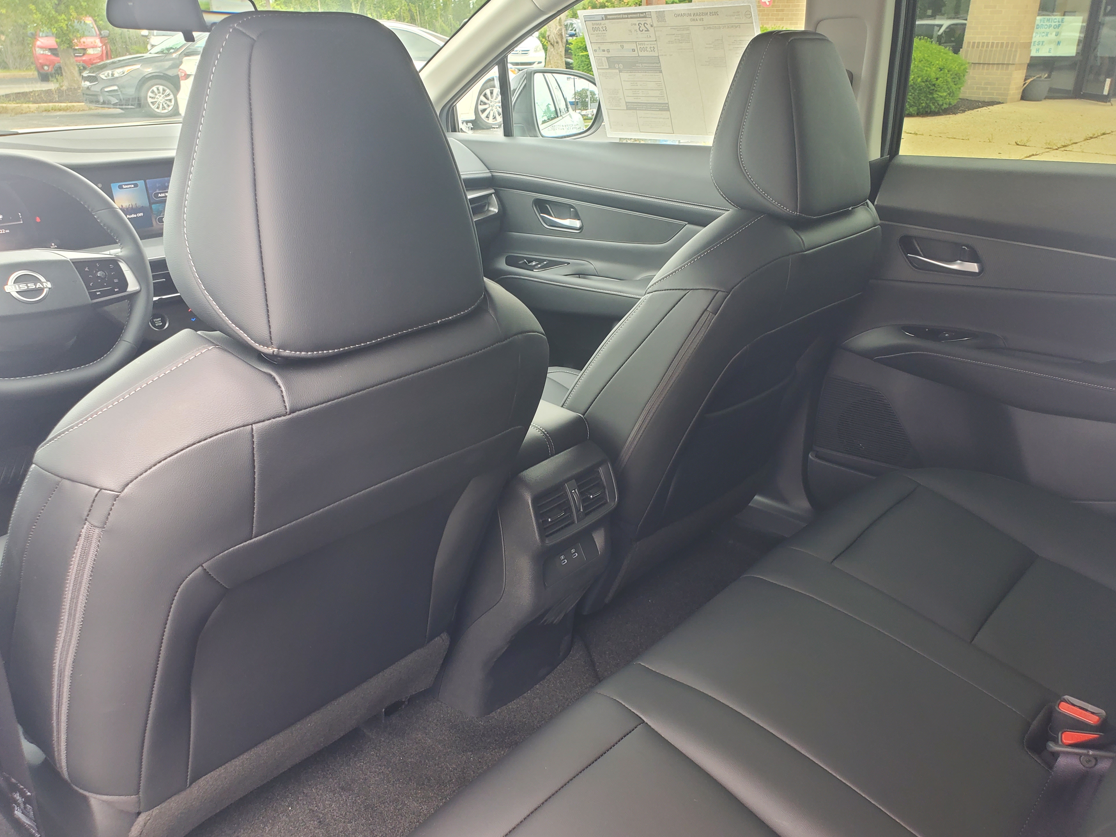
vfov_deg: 51.4
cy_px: 421
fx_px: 870
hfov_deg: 65.3
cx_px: 567
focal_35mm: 27
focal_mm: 4.3
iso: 100
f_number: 2.4
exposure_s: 1/95
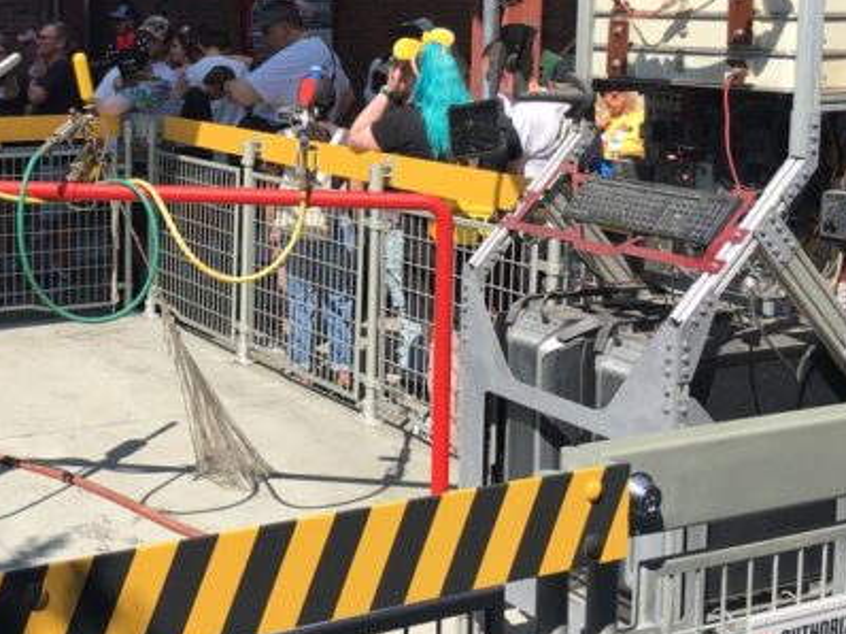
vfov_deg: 25.7
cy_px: 147
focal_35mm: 56
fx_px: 1368
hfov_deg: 33.2
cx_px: 151
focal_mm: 4.15
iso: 25
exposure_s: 1/1166
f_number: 2.2
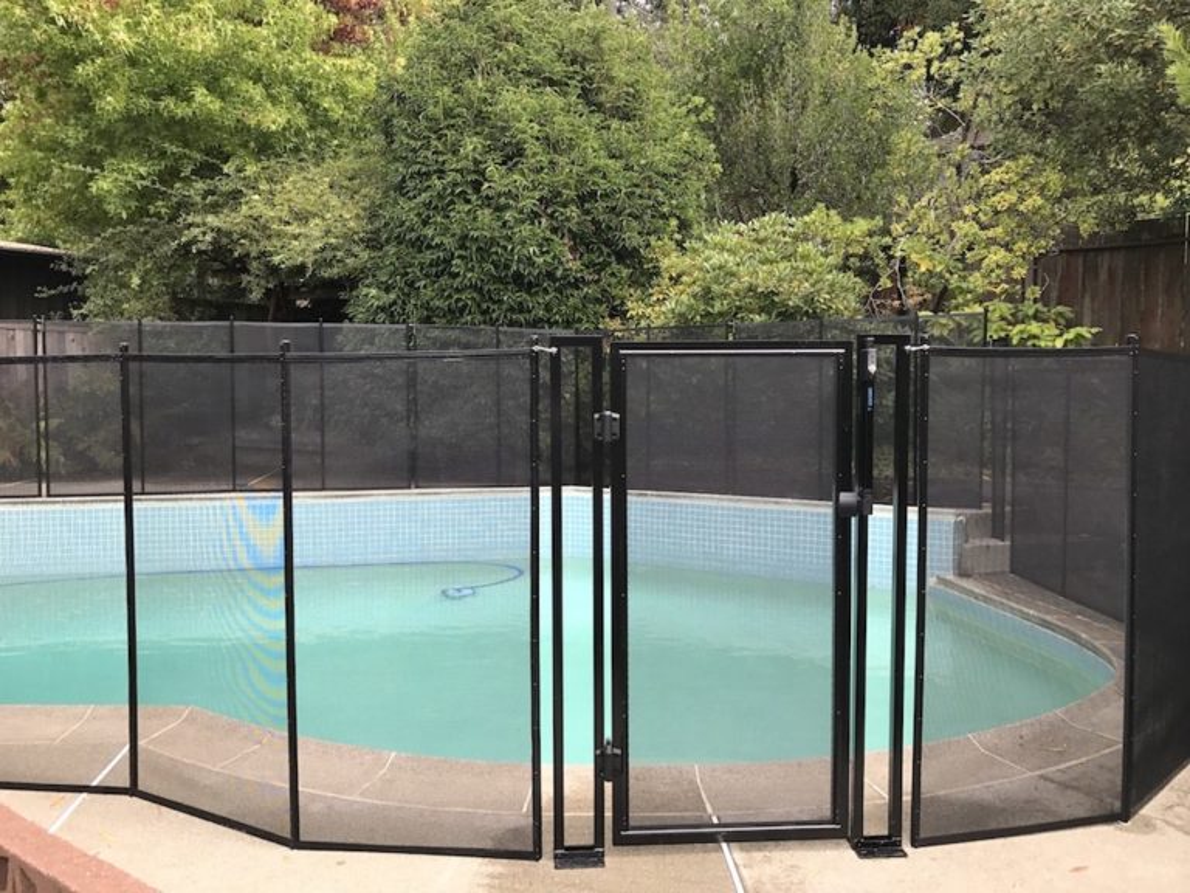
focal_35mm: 28
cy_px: 446
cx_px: 595
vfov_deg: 49.7
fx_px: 963
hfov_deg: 63.4
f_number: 1.8
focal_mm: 3.99
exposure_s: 1/512
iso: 20
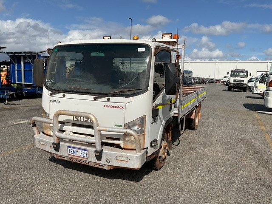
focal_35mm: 29
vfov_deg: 48.2
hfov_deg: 61.7
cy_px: 102
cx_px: 136
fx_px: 228
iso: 16
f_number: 1.8
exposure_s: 1/4065
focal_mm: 3
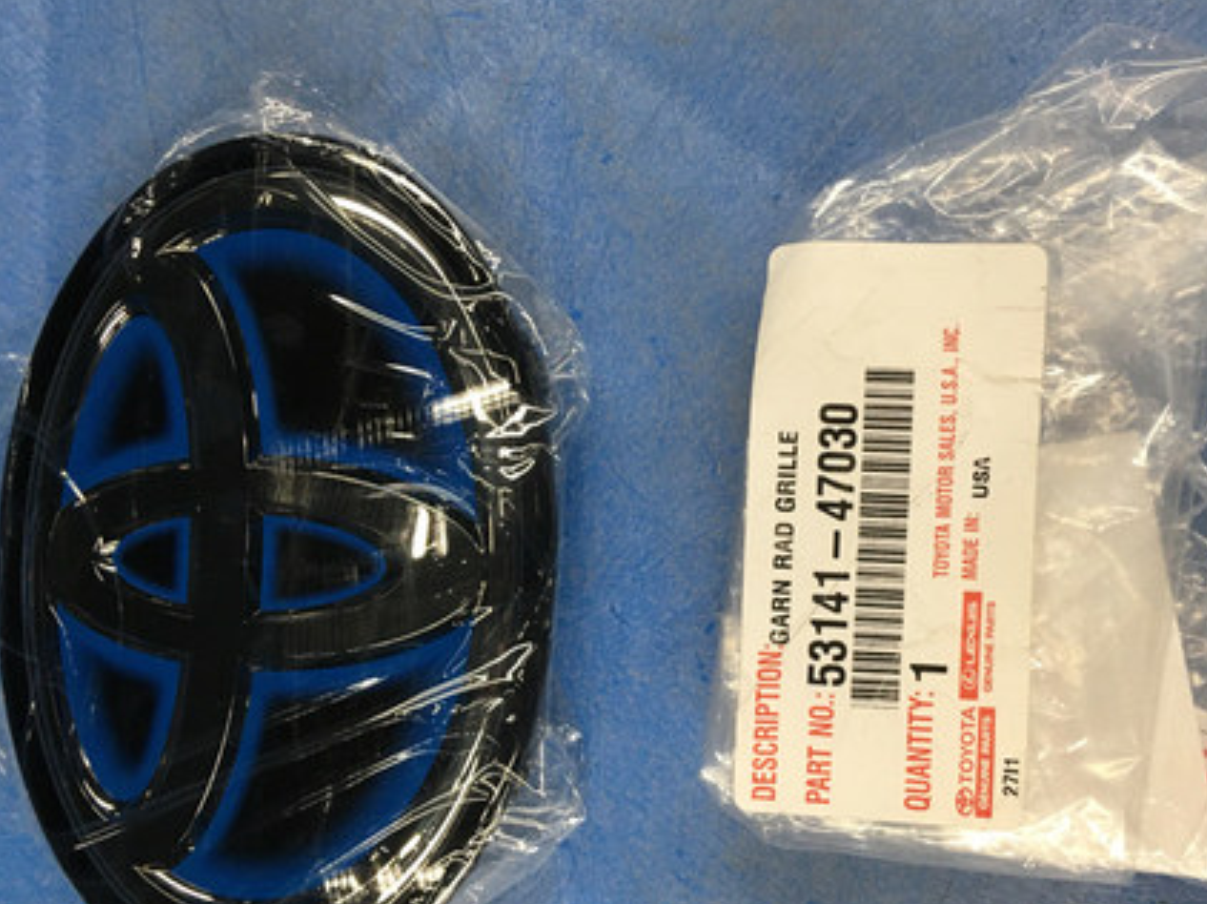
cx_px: 698
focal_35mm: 44
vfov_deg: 32.8
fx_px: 1533
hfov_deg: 42.8
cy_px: 489
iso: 40
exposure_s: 1/30
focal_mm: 4.15
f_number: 2.2
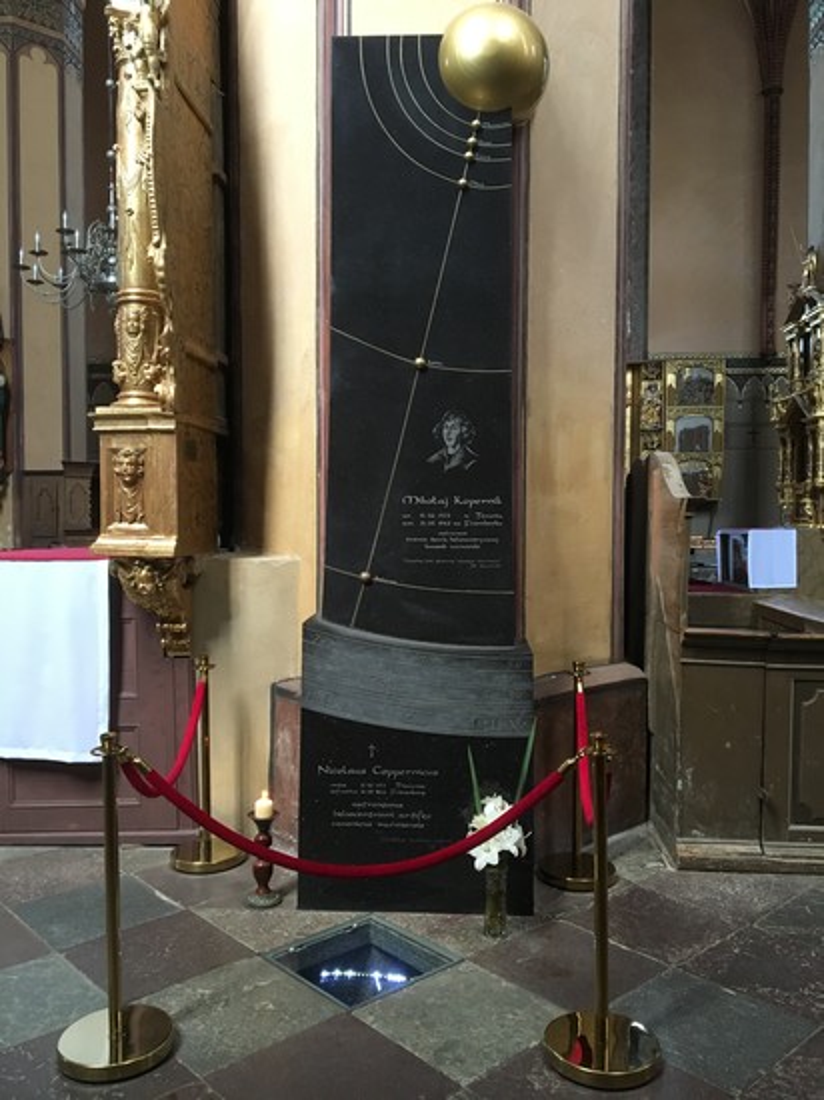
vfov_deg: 61.7
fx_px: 921
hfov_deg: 48.2
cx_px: 412
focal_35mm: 29
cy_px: 550
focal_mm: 4.15
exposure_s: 1/30
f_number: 2.2
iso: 160
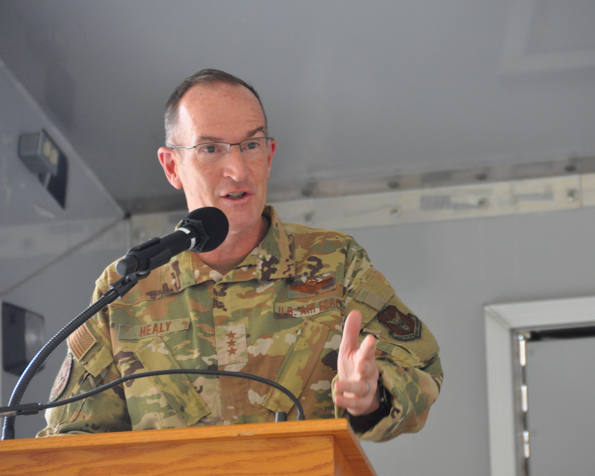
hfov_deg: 5.7
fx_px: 5987
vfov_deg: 4.6
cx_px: 340
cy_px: 238
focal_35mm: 340
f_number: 5.6
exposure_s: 1/200
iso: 1600
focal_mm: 200
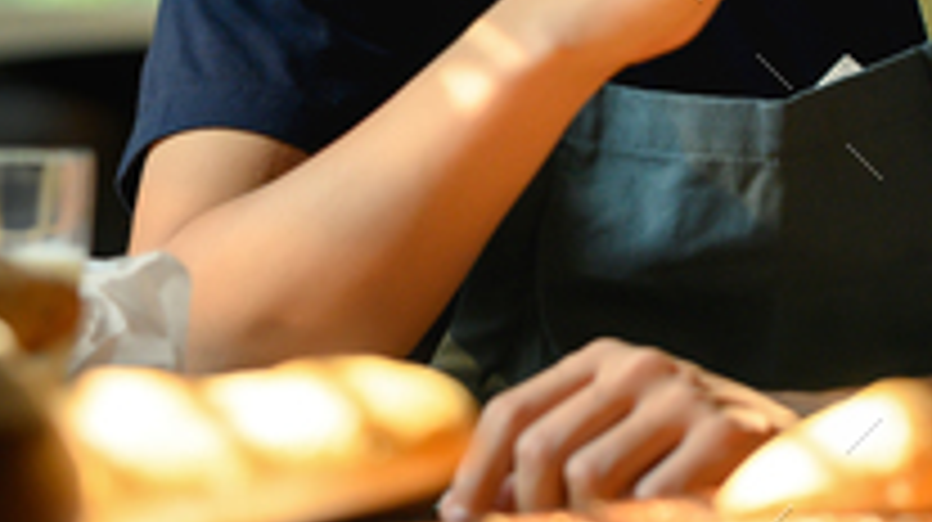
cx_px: 977
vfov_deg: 4.7
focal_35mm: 254
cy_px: -169
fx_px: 6271
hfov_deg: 8.4
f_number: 2.2
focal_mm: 85
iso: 640
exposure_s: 1/1000
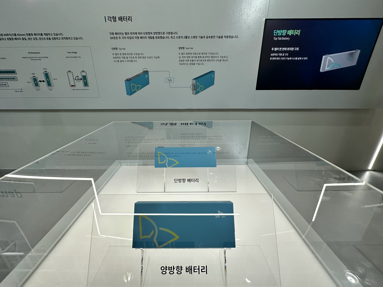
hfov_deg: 102.1
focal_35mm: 14
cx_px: 192
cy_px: 144
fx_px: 155
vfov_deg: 85.7
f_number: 2.2
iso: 40
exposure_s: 1/177
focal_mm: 2.22
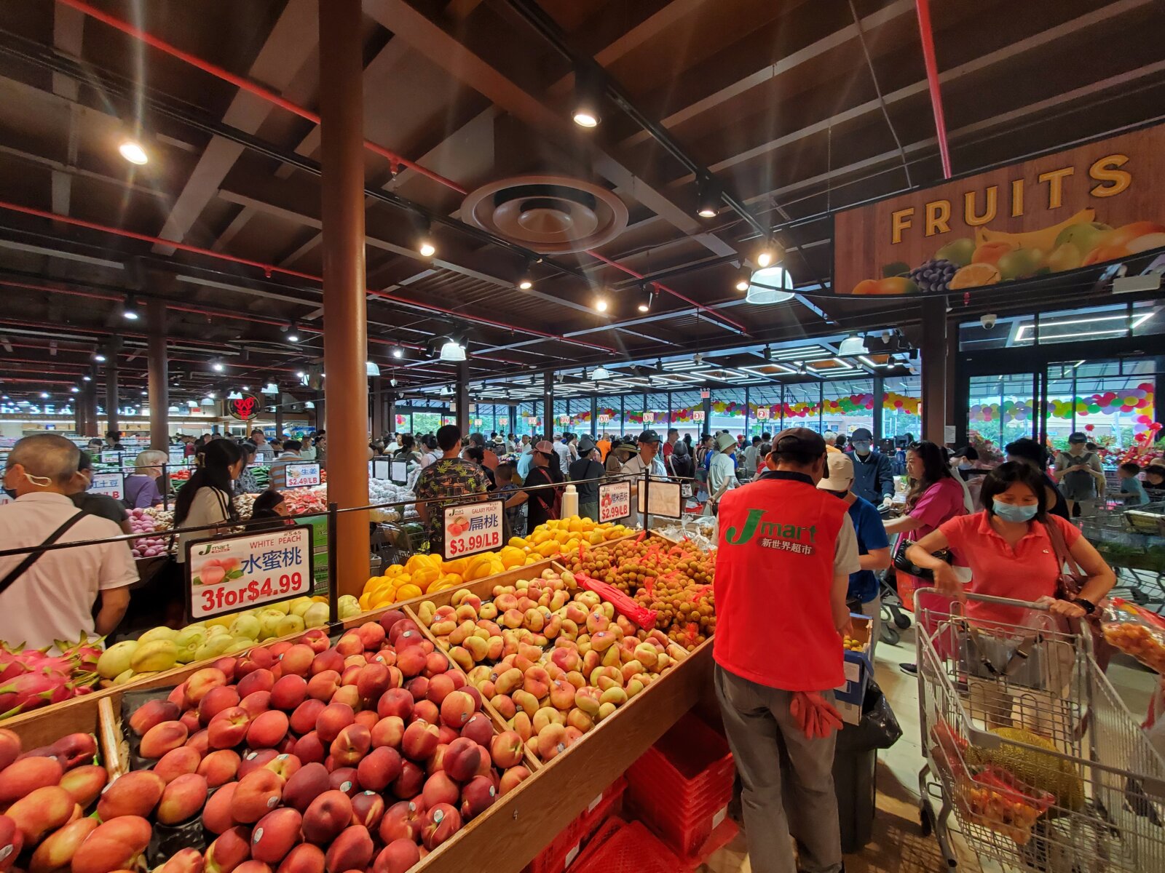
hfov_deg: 106.2
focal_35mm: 13
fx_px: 438
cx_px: 582
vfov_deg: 89.9
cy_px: 436
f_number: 2.2
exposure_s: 1/60
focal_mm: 1.8
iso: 125
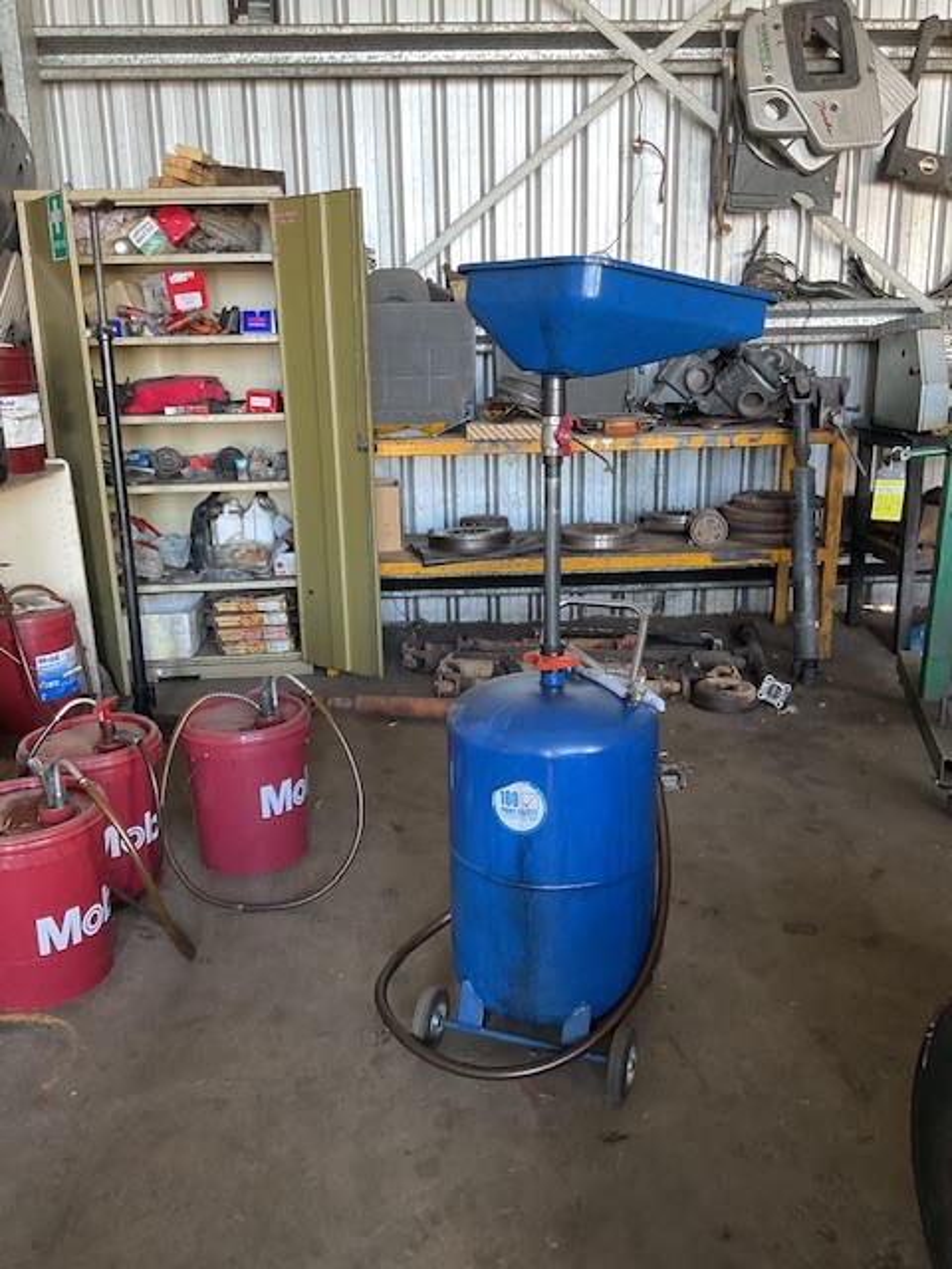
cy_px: 634
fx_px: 1063
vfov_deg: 61.7
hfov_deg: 48.2
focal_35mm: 29
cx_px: 476
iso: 80
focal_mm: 3
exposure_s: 1/50
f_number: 1.8
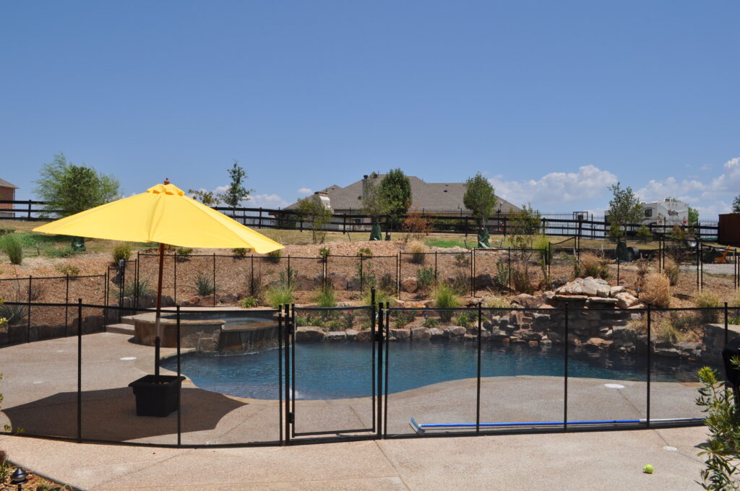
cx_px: 370
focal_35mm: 33
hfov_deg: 57.3
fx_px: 677
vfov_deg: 39.9
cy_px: 246
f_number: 11
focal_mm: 22
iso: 200
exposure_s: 1/500
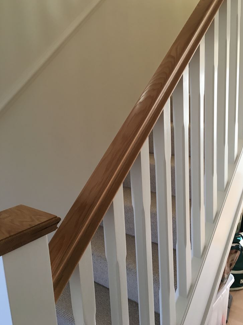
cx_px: 125
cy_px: 160
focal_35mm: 30
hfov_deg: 46.8
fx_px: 281
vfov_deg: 60.0
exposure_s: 1/33
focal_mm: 4.15
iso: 64
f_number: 2.2
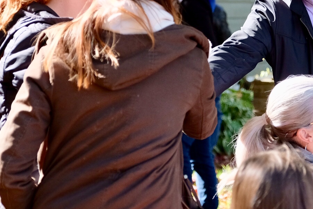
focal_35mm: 163
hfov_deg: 12.6
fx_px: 1417
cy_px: 45
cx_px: 208
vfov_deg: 8.4
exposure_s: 1/2500
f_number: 3.2
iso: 1600
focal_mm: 55
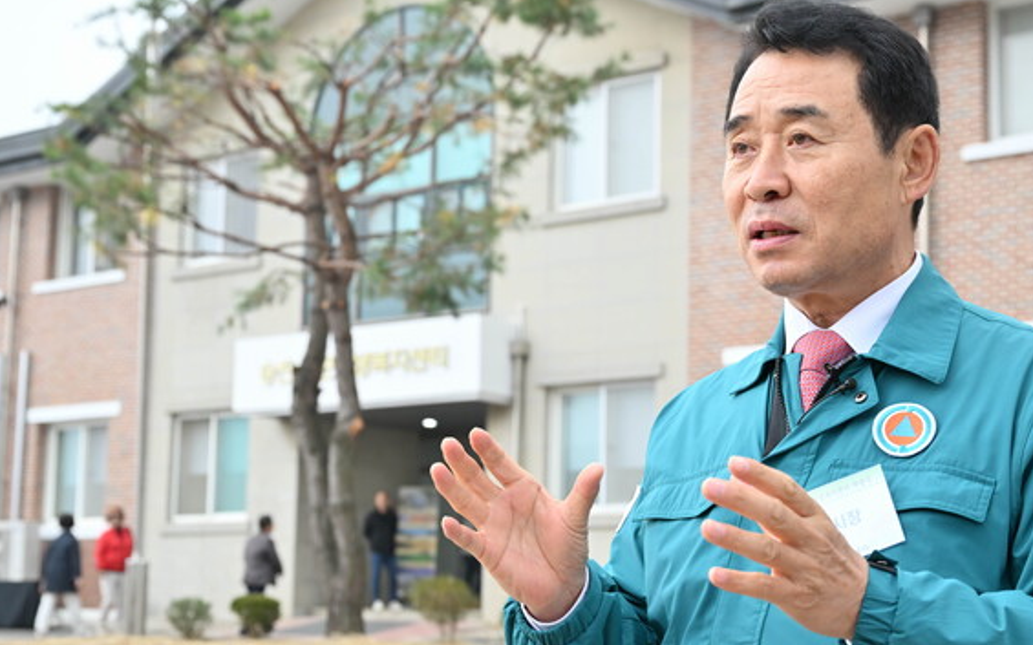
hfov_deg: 33.3
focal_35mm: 61
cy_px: 367
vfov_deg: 21.3
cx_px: 651
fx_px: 1717
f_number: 5.6
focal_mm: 47
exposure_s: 1/400
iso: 1000
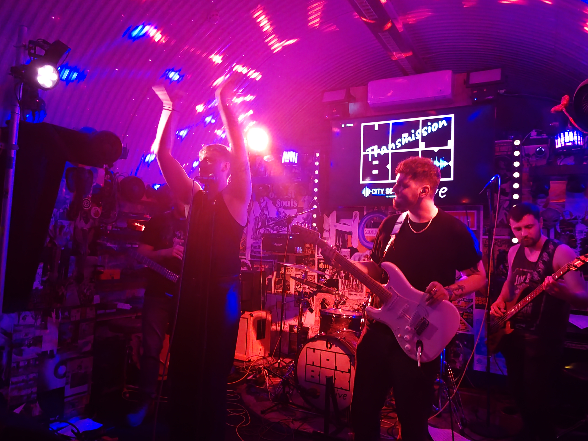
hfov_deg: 65.3
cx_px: 294
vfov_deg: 51.4
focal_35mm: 27
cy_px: 220
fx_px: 459
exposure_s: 1/33
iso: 5000
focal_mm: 6.12
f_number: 1.9
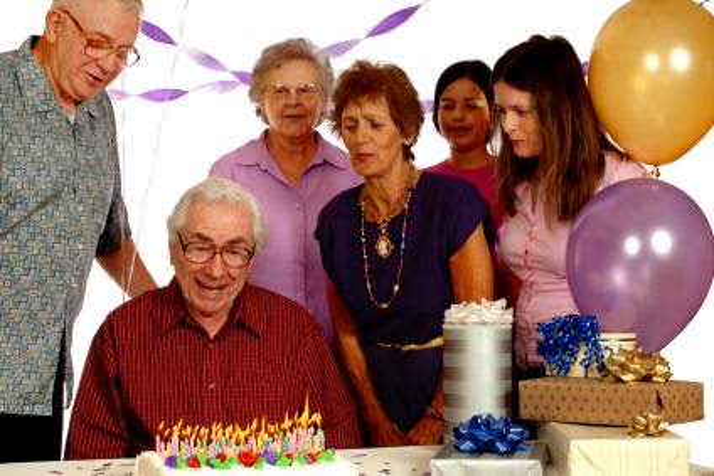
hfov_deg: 37.8
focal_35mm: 52
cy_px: 238
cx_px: 357
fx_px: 1042
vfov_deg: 25.8
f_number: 11
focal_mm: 35
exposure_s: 1/250
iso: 100
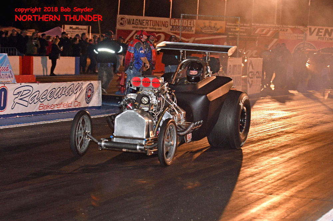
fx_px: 970
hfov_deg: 19.5
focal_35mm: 105
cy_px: 110
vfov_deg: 13.0
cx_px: 166
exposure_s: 1/250
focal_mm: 70
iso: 1250
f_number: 5.6
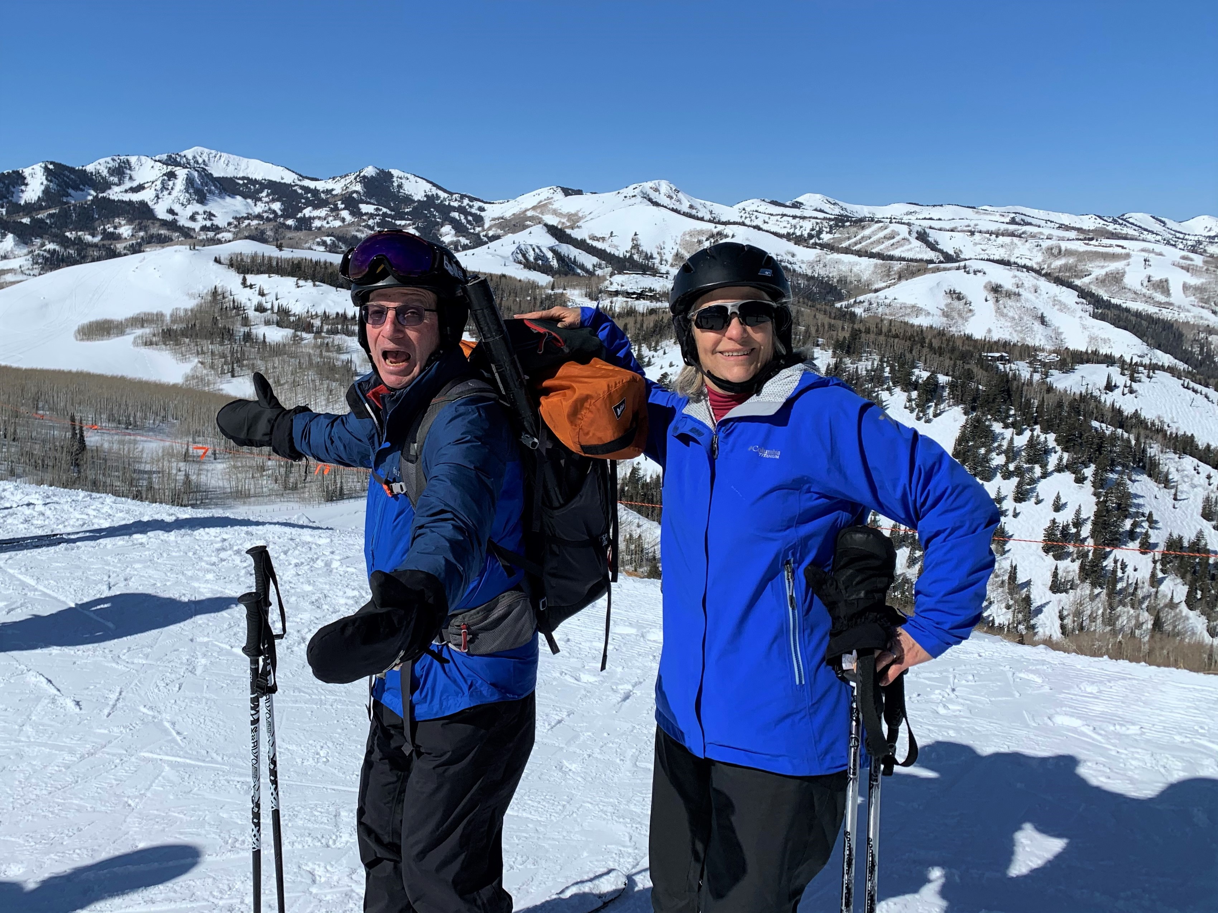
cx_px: 609
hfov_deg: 67.3
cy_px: 456
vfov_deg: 53.1
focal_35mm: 26
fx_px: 915
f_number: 1.8
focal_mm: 4.25
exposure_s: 1/6061
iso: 25
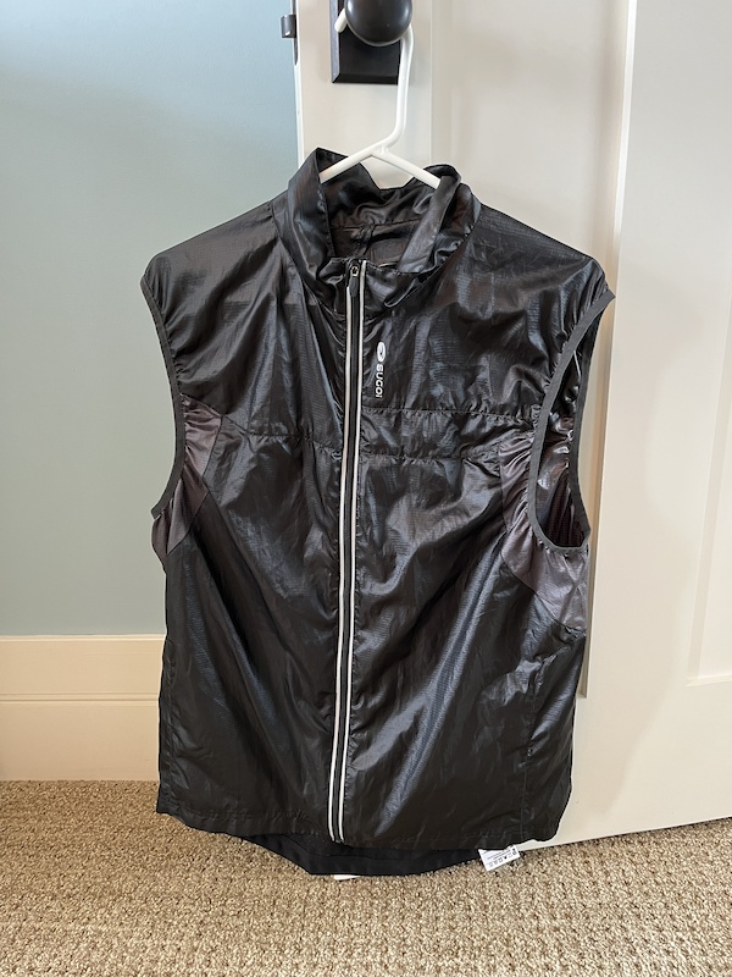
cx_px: 366
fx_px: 733
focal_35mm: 26
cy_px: 488
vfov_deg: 67.3
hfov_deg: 53.1
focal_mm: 5.1
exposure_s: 1/60
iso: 250
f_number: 1.6
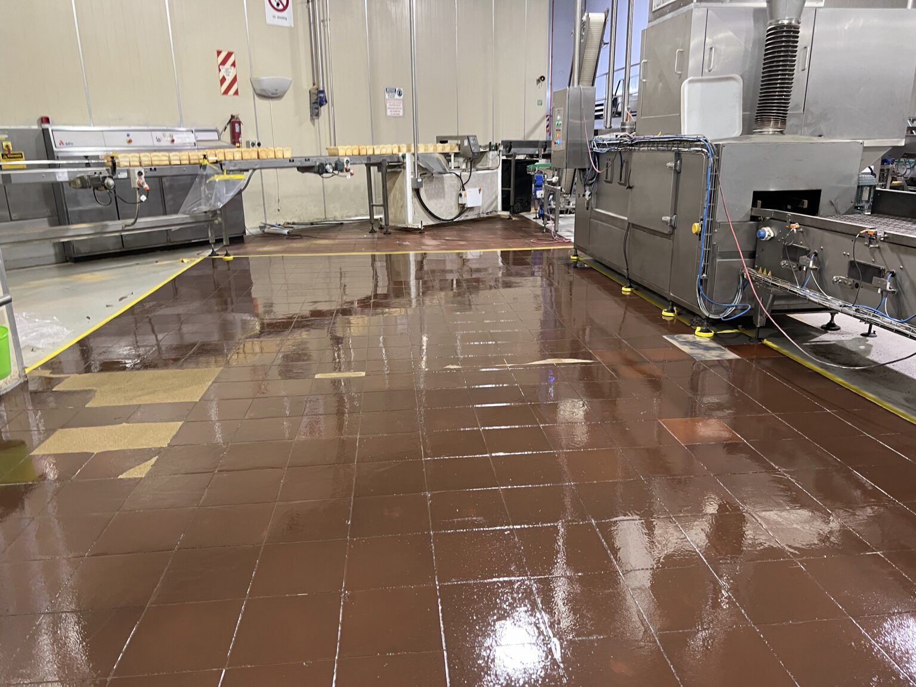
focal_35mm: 26
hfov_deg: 67.3
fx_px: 688
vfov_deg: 53.1
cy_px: 344
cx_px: 458
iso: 250
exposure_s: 1/54
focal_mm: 5.7
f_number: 1.5
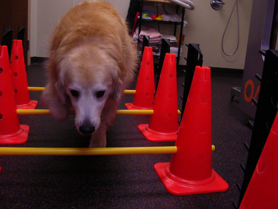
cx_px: 139
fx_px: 281
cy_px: 104
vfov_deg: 40.7
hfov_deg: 52.6
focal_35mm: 35
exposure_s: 1/90
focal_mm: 5.8
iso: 200
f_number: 2.8
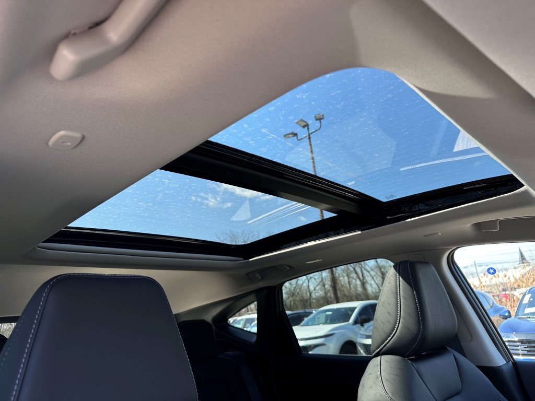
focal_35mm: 24
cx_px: 268
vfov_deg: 56.8
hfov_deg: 71.6
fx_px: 371
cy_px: 200
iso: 80
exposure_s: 1/409
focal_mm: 6.86
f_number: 1.78
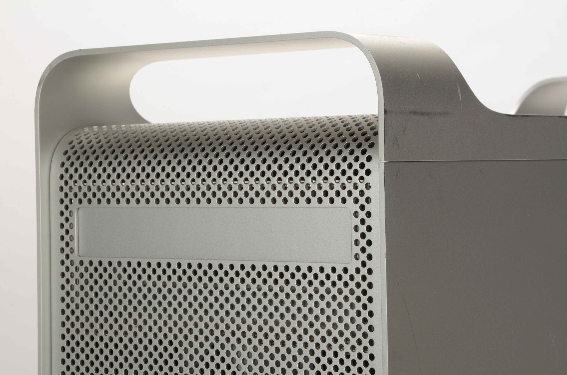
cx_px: 284
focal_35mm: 120
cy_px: 188
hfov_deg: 17.1
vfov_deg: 11.4
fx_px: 1886
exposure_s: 1/160
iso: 200
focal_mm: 80
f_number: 18
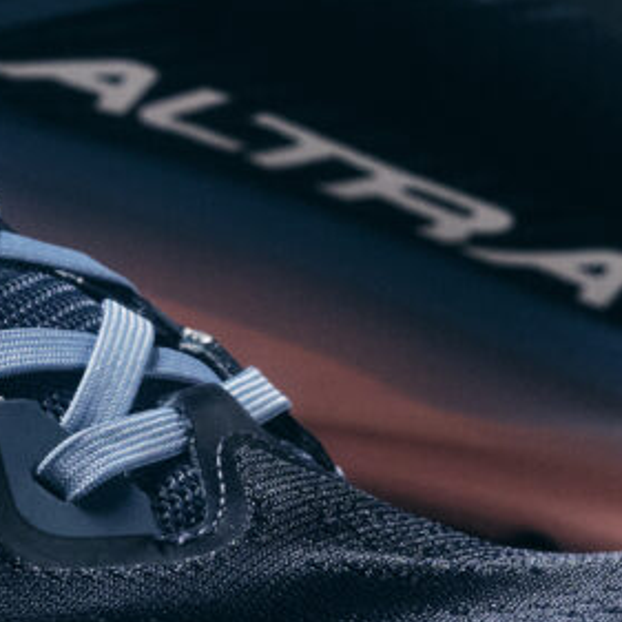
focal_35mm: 561
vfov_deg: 3.1
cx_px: 232
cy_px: 241
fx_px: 11405
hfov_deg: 3.1
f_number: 7.1
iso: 4000
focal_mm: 110
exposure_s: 1/125
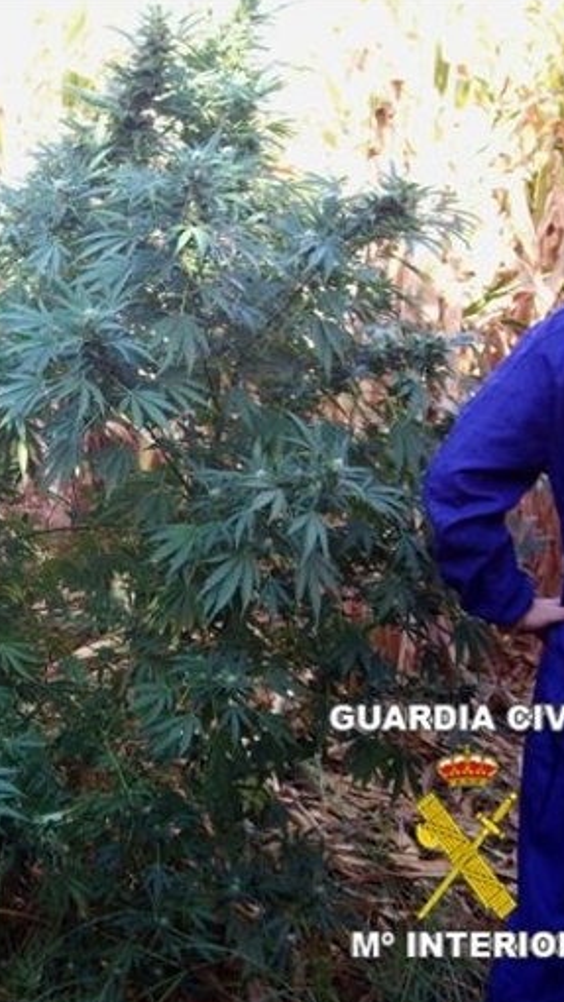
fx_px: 1488
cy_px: 503
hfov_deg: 20.7
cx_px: -6
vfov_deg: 37.2
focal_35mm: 56
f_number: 2.7
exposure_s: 1/80
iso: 200
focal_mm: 6.2
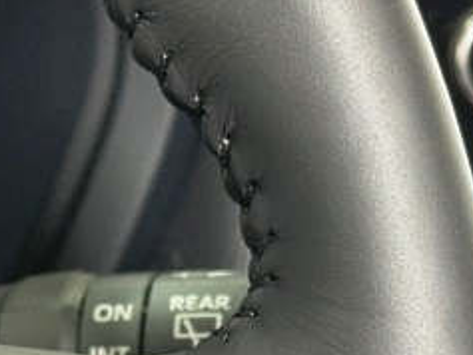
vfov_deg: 7.1
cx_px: -24
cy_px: 552
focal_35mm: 207
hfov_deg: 9.5
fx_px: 2830
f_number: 1.78
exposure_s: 1/40
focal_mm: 6.86
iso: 400
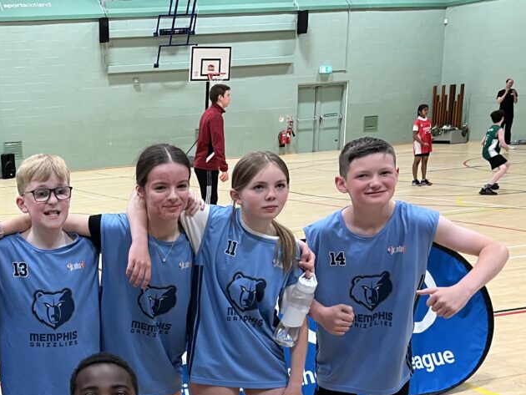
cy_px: 354
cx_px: 17
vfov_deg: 27.1
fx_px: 790
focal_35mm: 52
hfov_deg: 34.0
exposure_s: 1/50
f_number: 1.6
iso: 100
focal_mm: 5.1
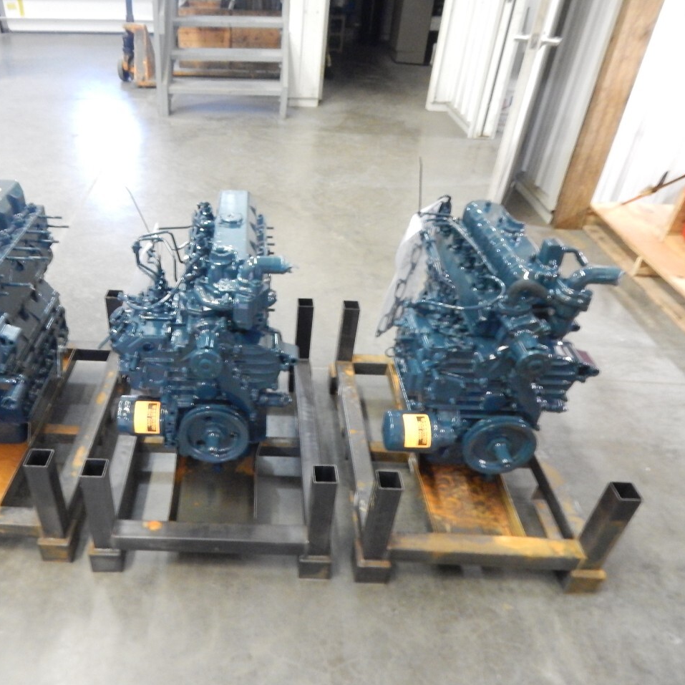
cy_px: 343
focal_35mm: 26
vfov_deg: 60.9
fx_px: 582
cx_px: 243
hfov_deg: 59.9
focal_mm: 4
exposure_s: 1/8
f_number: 3
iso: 720
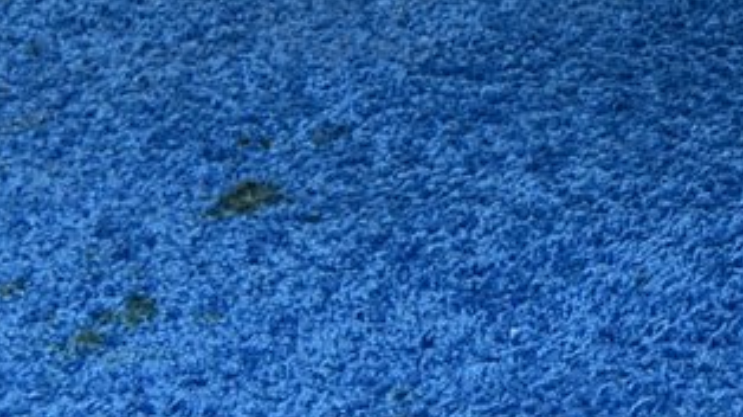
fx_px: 6575
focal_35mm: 334
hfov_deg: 6.0
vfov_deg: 3.5
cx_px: 2111
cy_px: -849
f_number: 11
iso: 100
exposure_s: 1/60
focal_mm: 50
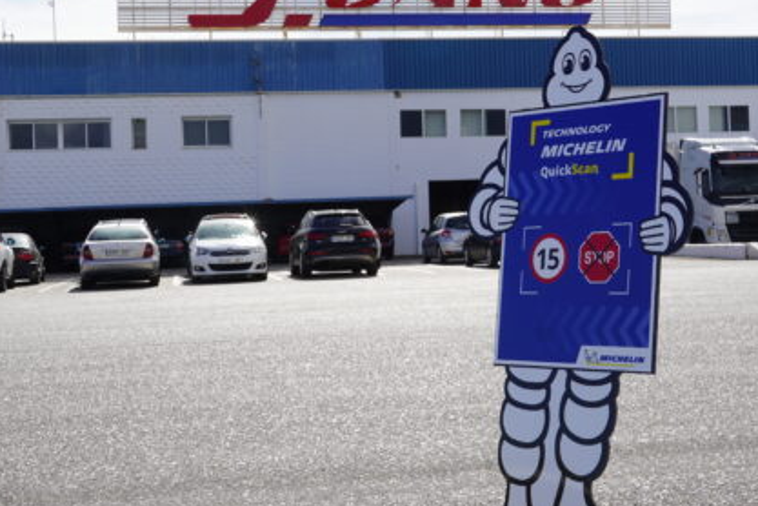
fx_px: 1427
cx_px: 454
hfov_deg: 29.7
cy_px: 183
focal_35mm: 68
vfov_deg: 20.0
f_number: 11
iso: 100
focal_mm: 29
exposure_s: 1/160
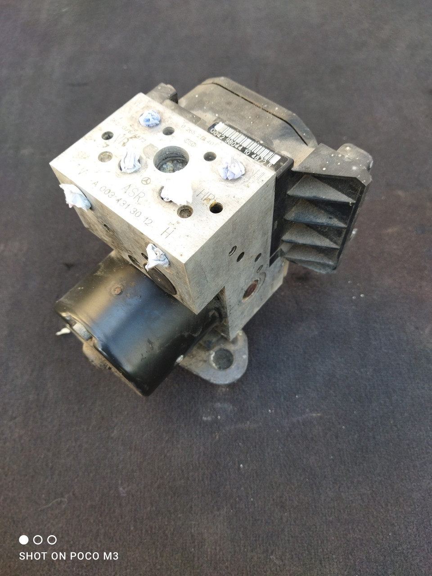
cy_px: 288
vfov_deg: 65.3
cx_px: 216
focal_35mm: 27
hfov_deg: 51.4
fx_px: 449
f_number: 1.79
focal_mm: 4.71
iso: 113
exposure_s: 1/100
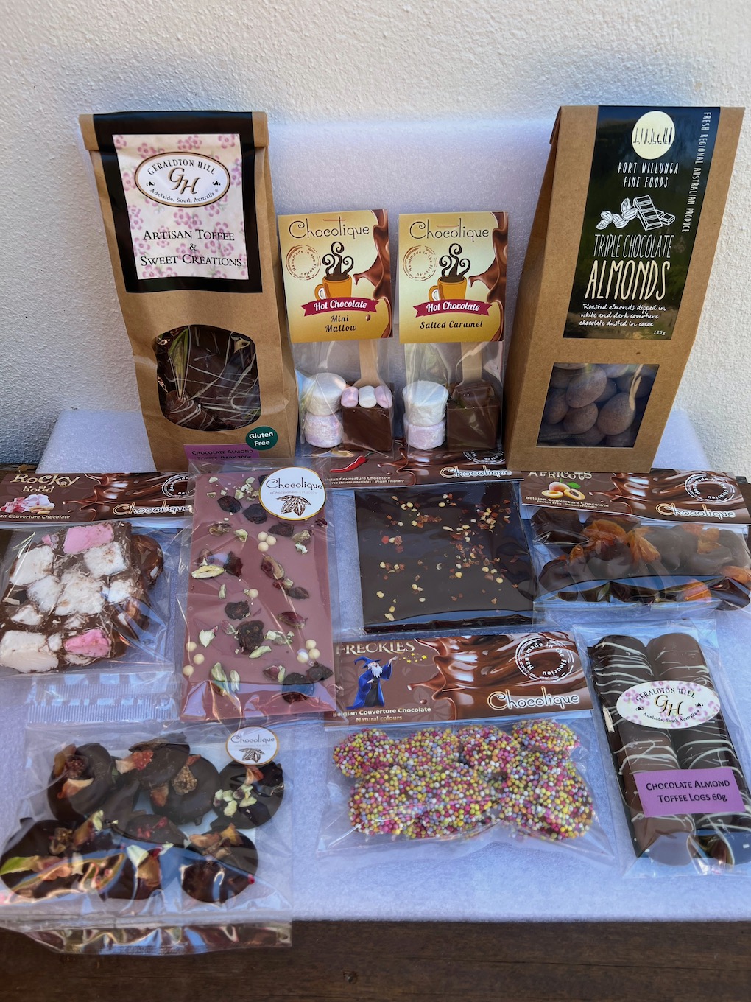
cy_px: 501
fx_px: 752
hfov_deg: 53.1
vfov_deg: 67.3
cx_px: 376
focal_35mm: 26
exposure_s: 1/240
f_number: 1.5
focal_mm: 5.7
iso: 40
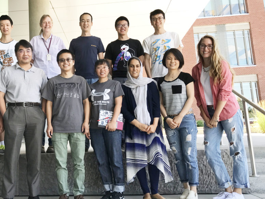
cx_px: 74
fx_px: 329
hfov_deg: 42.8
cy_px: 83
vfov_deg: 33.5
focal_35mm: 43
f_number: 1.8
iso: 20
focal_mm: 3.99
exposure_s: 1/252
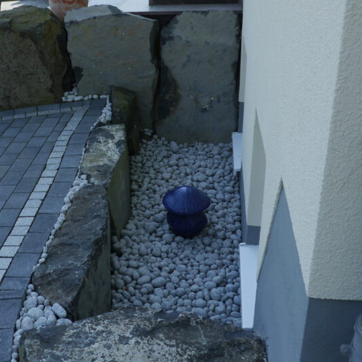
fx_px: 556
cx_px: 99
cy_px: 137
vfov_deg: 35.9
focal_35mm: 47
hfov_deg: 35.4
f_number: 5.6
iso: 160
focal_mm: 14
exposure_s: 1/250
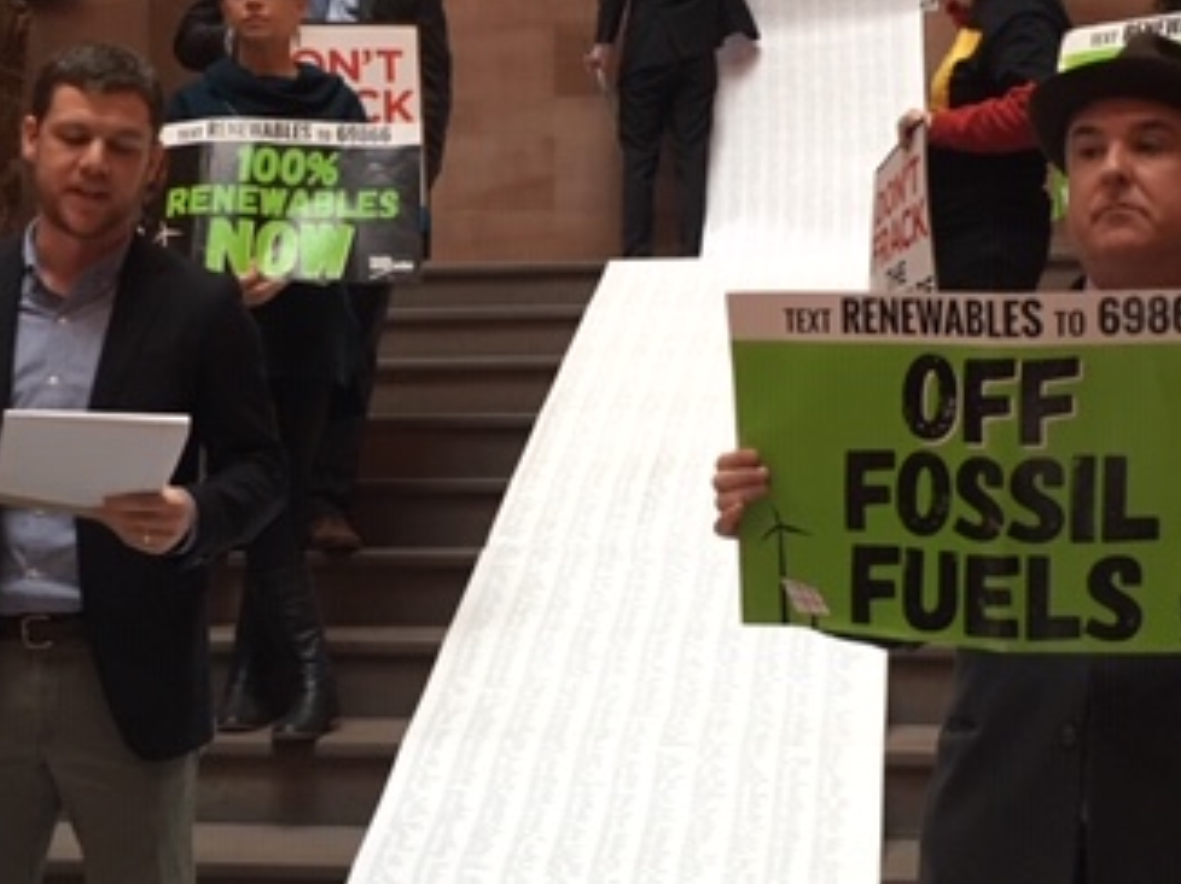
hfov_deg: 33.8
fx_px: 1943
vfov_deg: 25.6
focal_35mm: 57
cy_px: 391
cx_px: 605
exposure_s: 1/30
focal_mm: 4.15
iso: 125
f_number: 2.2
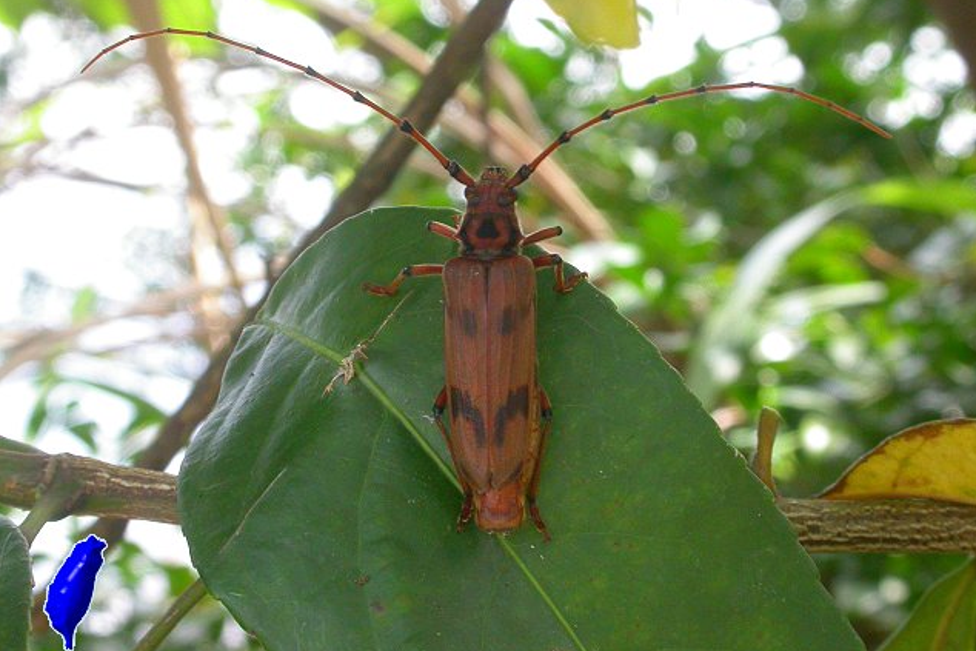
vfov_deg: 9.3
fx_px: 4013
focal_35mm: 148
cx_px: 491
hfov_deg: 13.9
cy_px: 336
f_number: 7.7
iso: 200
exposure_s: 1/60
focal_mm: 29.3
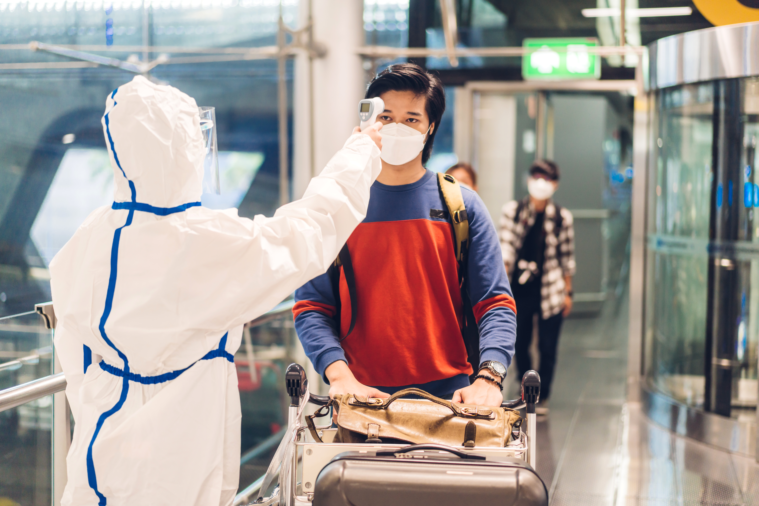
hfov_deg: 36.2
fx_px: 1160
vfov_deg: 24.6
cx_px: 380
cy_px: 253
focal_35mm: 55
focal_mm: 55
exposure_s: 1/100
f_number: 1.8
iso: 200
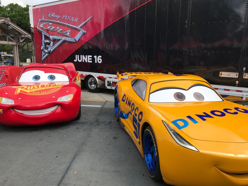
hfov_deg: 63.4
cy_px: 93
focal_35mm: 28
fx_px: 201
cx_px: 124
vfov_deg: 49.7
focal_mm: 3.99
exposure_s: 1/1277
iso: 20
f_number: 1.8
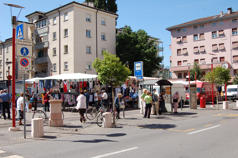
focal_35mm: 39
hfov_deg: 49.6
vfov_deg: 34.1
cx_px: 119
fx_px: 257
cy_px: 79
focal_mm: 26
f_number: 9
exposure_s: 1/250
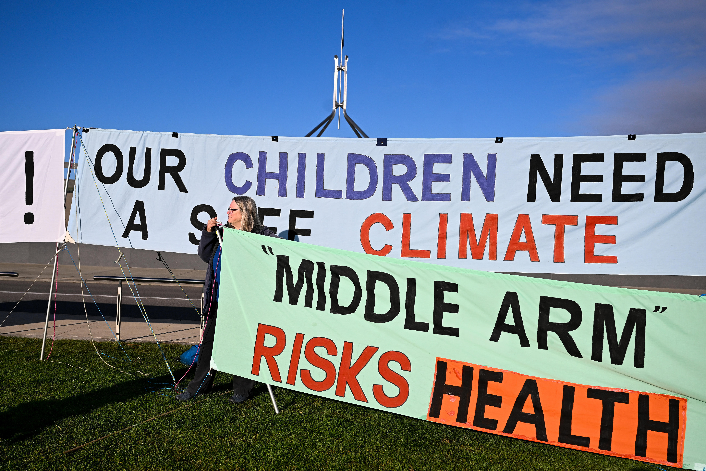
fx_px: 657
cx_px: 353
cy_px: 236
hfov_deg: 56.5
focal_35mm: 34
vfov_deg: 39.4
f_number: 4.5
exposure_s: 1/5000
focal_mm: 33.5
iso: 400
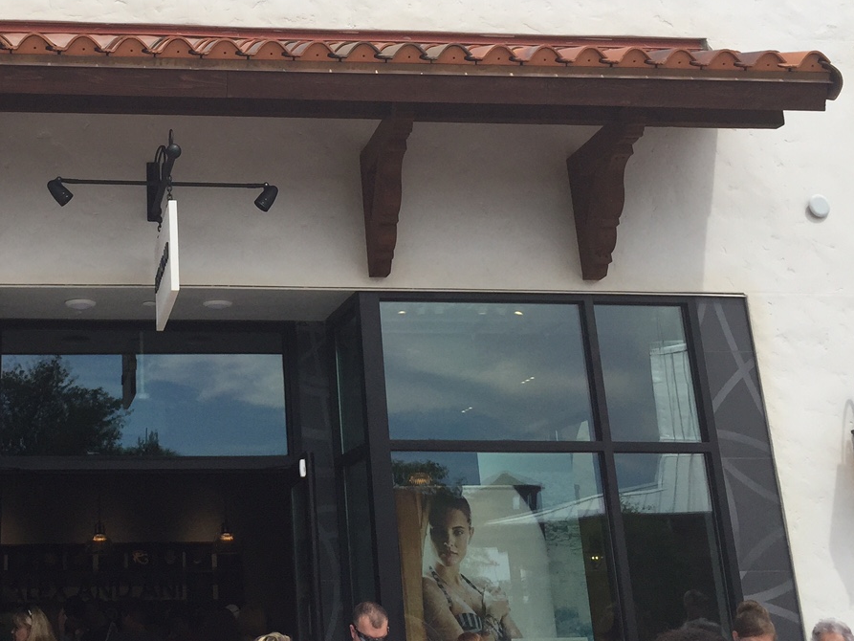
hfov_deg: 35.1
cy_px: 131
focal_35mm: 53
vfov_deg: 27.0
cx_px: 184
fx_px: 1308
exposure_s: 1/1799
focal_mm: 4.15
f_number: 2.2
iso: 32
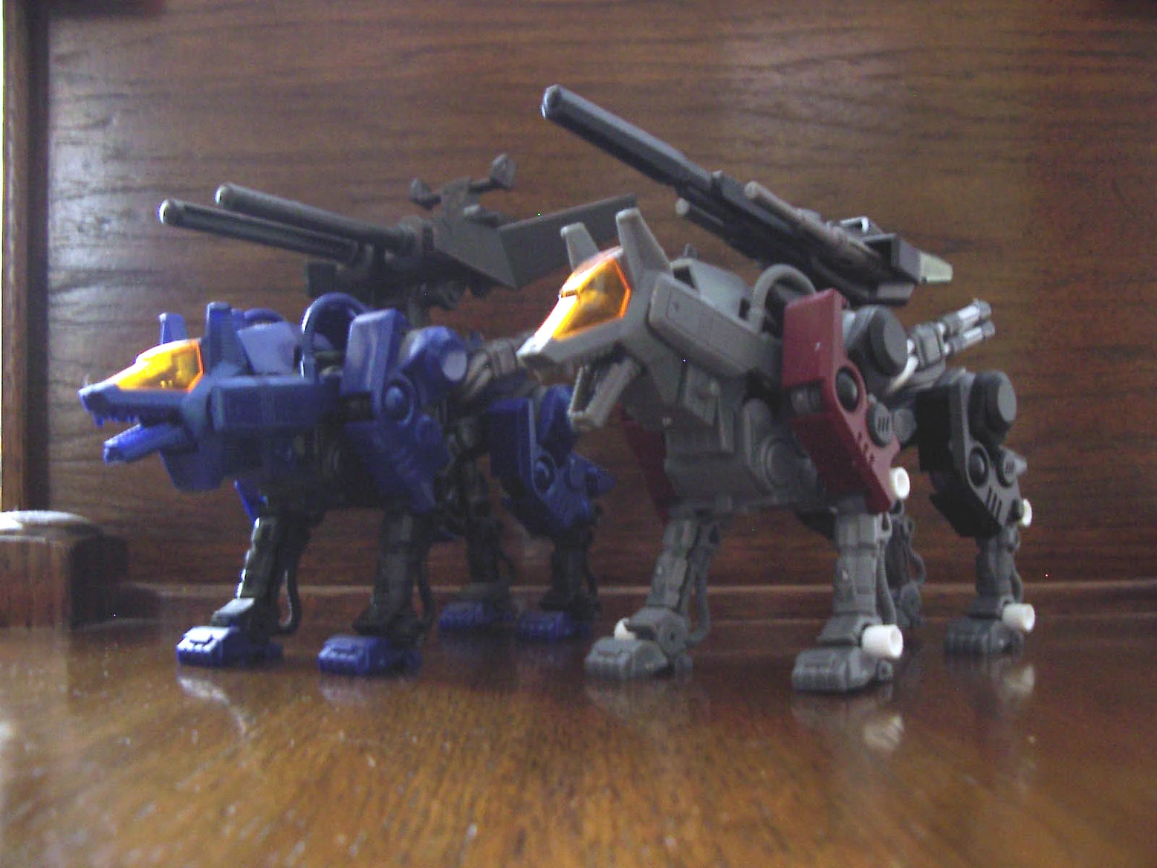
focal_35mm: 38
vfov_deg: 37.7
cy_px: 434
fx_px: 1270
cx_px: 578
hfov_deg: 49.0
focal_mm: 5.8
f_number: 2.6
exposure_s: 1
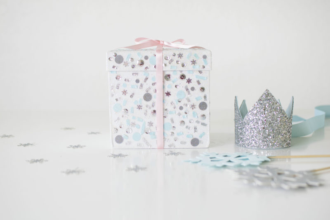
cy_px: 110
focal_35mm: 52
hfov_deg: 37.9
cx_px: 165
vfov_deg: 25.7
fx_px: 481
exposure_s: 1/100
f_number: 2.8
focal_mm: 35
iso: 200
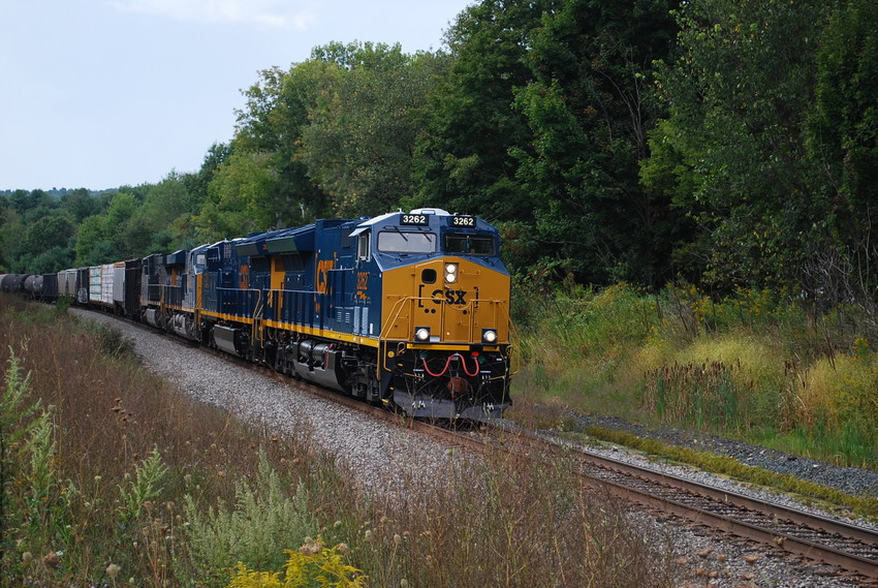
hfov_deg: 24.6
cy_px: 294
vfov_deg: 16.6
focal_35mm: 82
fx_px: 2014
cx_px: 439
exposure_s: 1/500
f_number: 5.6
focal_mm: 55
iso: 320
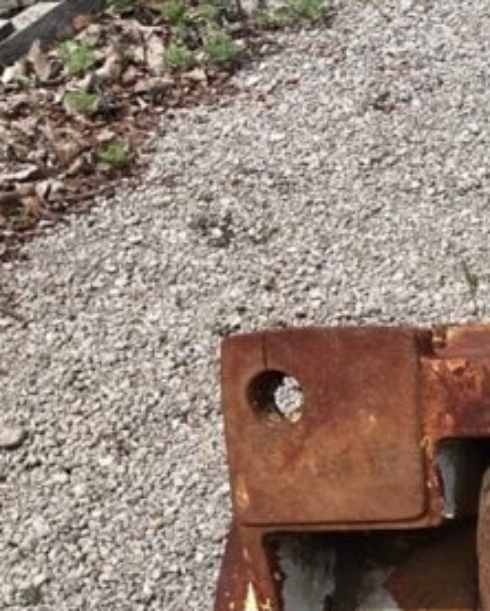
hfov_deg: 12.9
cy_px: 580
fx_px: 1829
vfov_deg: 18.6
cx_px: 1044
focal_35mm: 101
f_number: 1.8
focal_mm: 3.99
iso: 20
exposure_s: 1/2404
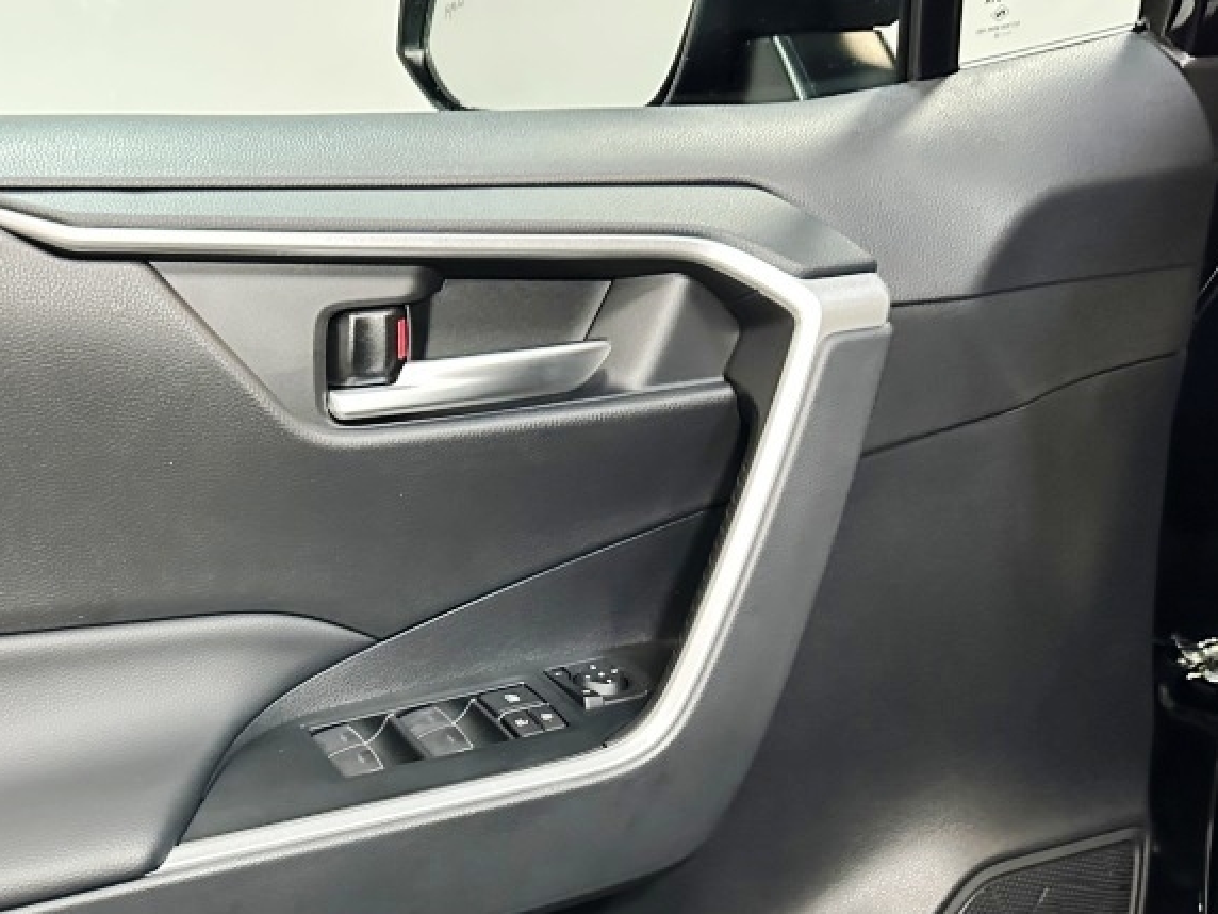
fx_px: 1513
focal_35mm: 43
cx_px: 328
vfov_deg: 32.5
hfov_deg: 42.7
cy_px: 750
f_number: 1.78
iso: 1000
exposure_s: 1/40
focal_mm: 6.86
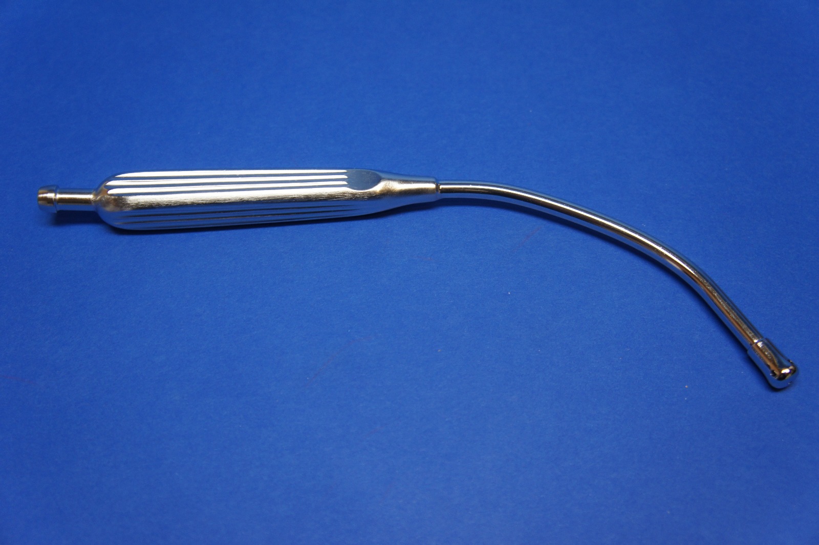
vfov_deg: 30.8
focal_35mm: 44
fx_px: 989
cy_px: 272
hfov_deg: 45.0
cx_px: 410
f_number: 4
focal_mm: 29
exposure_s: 1/50
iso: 320
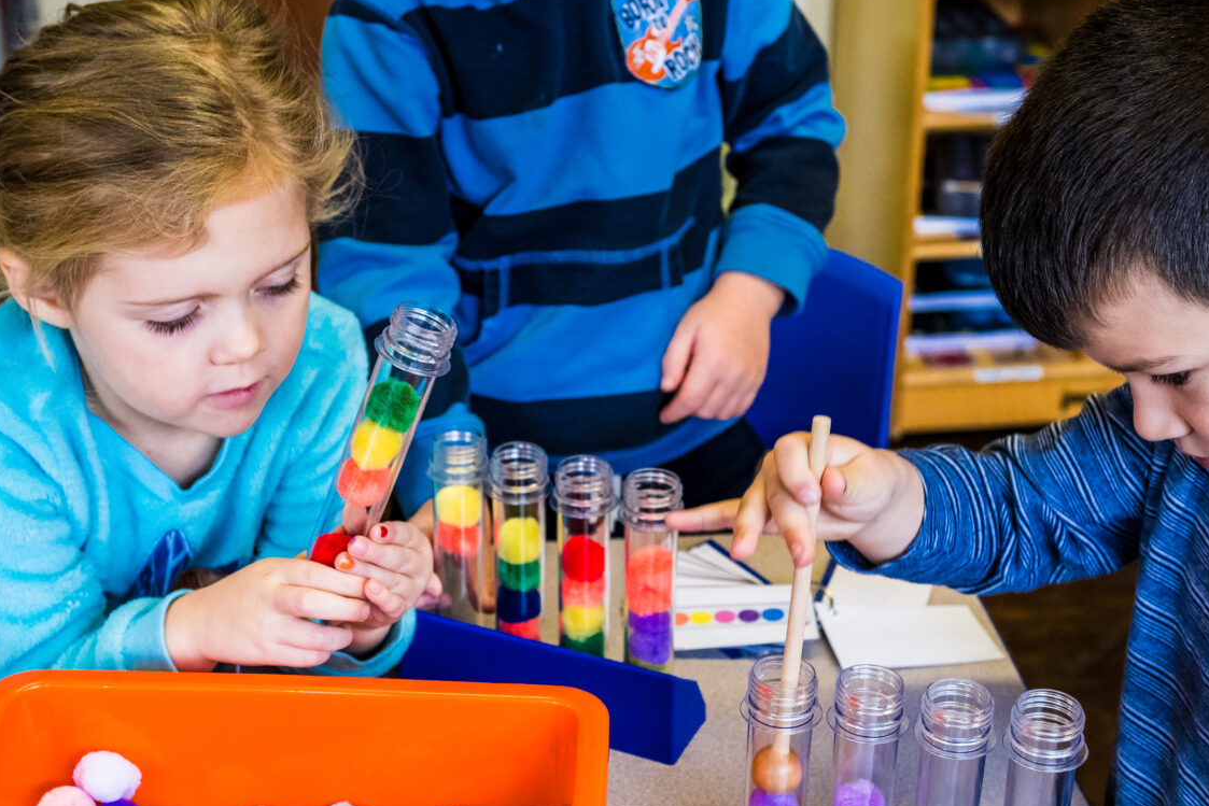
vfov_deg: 21.9
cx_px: 599
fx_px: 2082
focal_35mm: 62
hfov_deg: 32.4
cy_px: 411
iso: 1250
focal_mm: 34
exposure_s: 1/250
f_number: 4.5
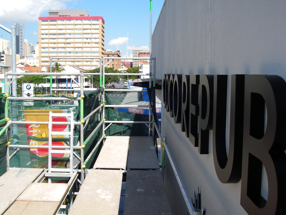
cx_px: 143
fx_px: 322
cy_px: 107
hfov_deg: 47.9
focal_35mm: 39
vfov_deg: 36.8
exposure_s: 1/250
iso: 100
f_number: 6.6
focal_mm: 6.3
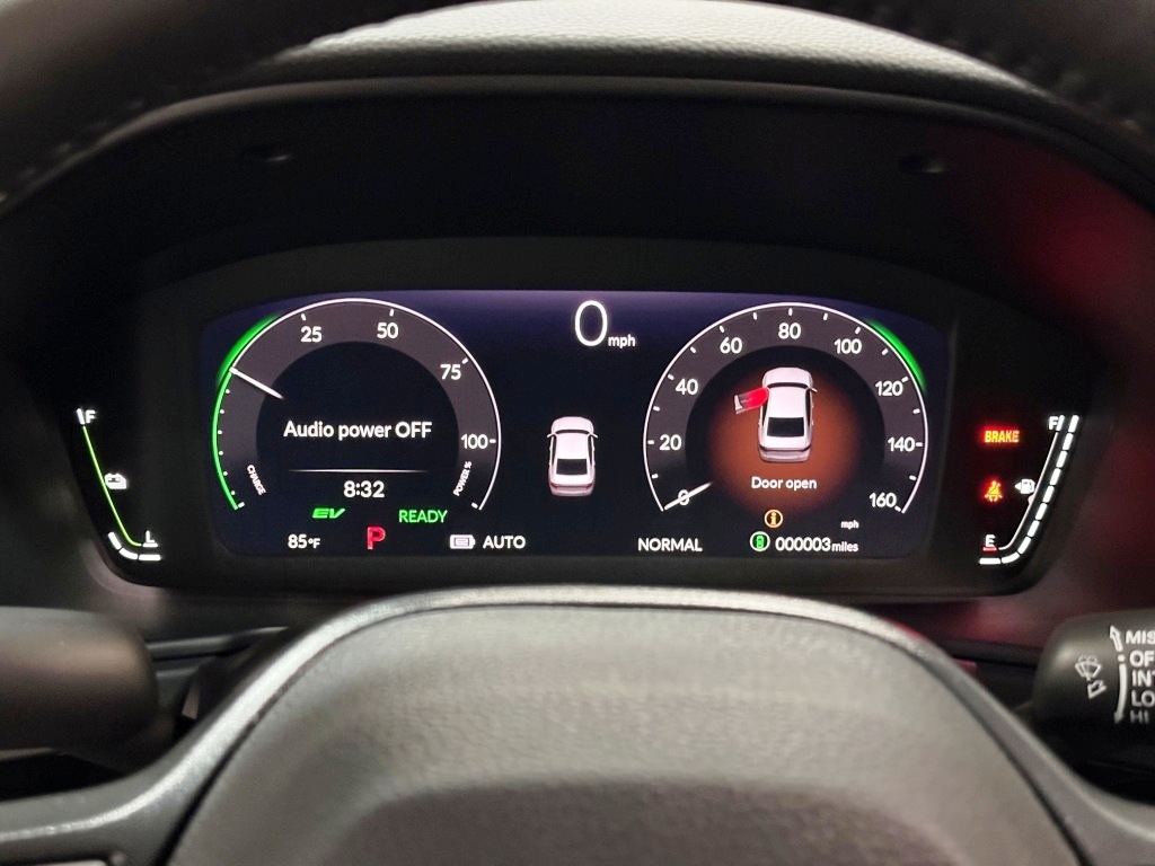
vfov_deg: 30.3
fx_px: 1602
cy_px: 433
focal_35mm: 48
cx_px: 578
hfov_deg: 39.7
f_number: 1.78
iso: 640
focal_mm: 6.86
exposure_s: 1/24
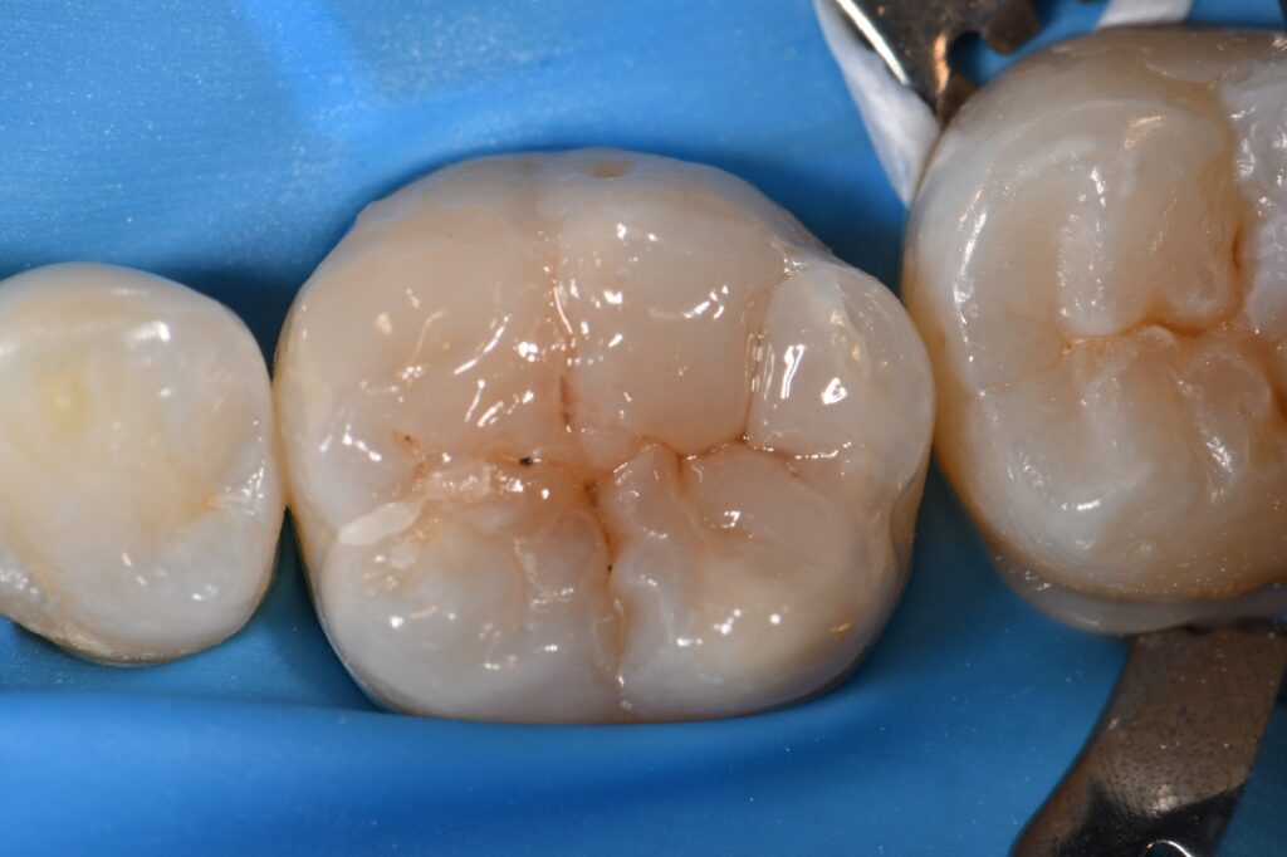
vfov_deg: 8.7
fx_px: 5611
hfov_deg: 13.1
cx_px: 644
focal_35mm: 157
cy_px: 428
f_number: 32
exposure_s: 1/160
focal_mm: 105
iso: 200
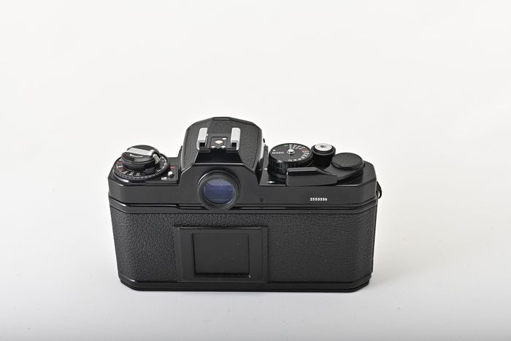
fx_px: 710
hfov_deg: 39.6
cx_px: 256
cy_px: 170
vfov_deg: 27.0
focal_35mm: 50
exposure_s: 1/200
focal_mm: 50
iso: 100
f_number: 16
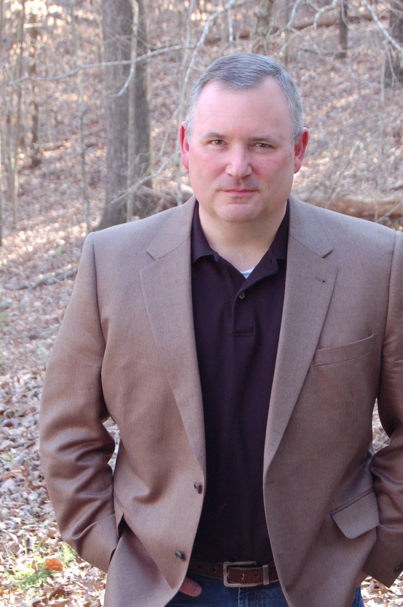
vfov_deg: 19.5
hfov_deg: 13.1
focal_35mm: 105
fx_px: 1760
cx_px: 239
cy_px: 377
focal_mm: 55
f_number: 5.6
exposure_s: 1/60
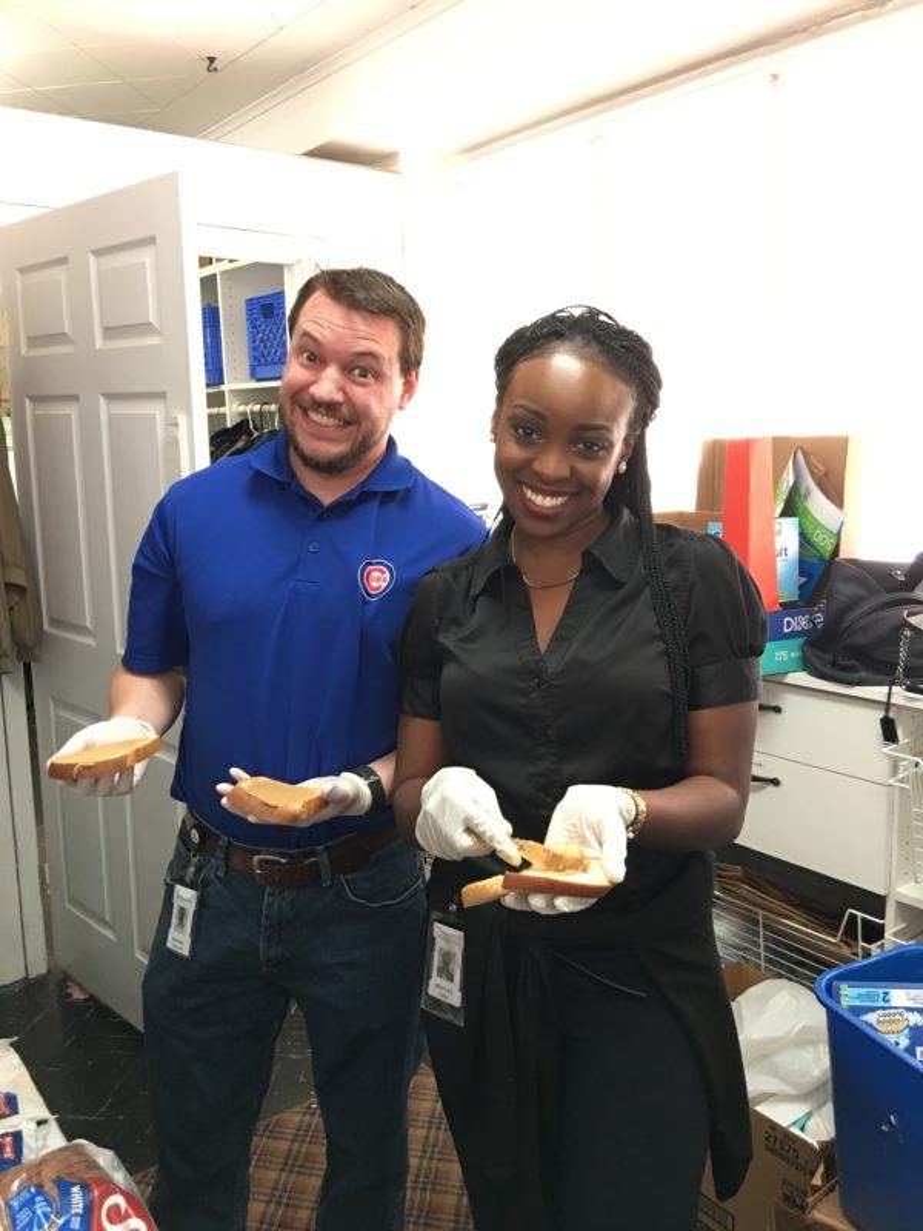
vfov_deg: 61.7
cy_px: 616
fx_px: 1031
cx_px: 462
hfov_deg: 48.2
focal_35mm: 29
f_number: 2.2
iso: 80
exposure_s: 1/15
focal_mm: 4.15
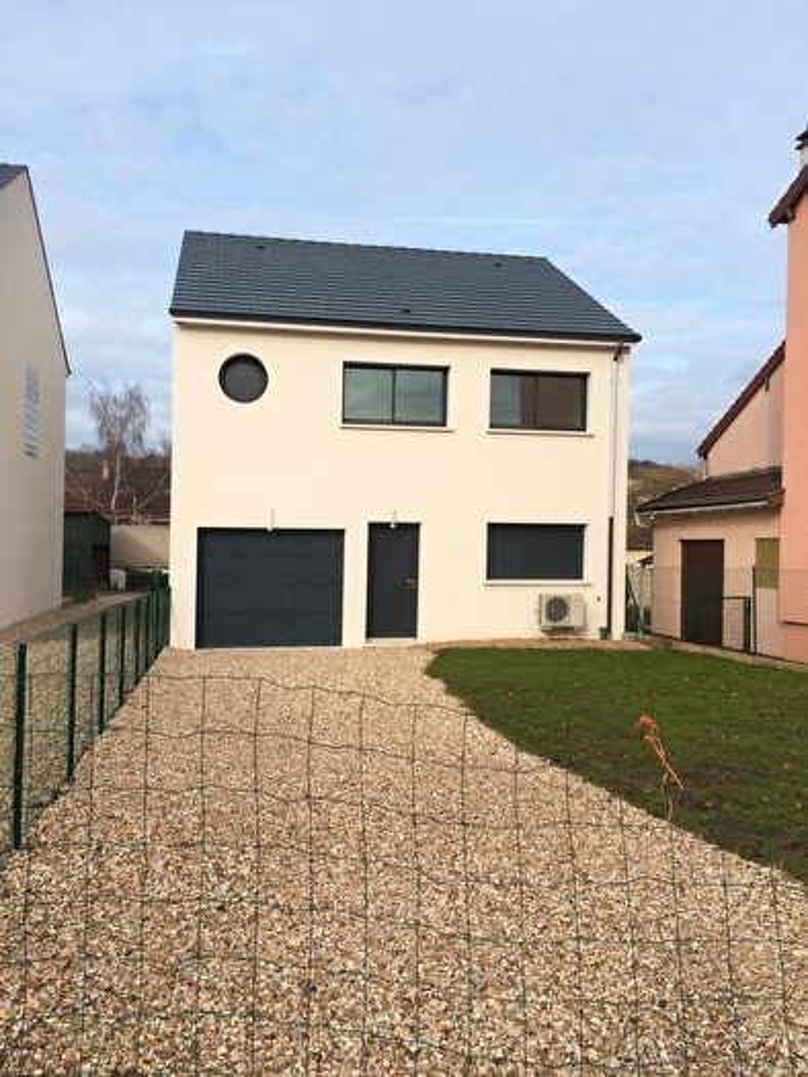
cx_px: 404
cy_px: 538
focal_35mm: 29
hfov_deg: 48.2
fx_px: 902
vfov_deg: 61.6
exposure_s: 1/1325
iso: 32
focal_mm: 4.15
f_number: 2.2
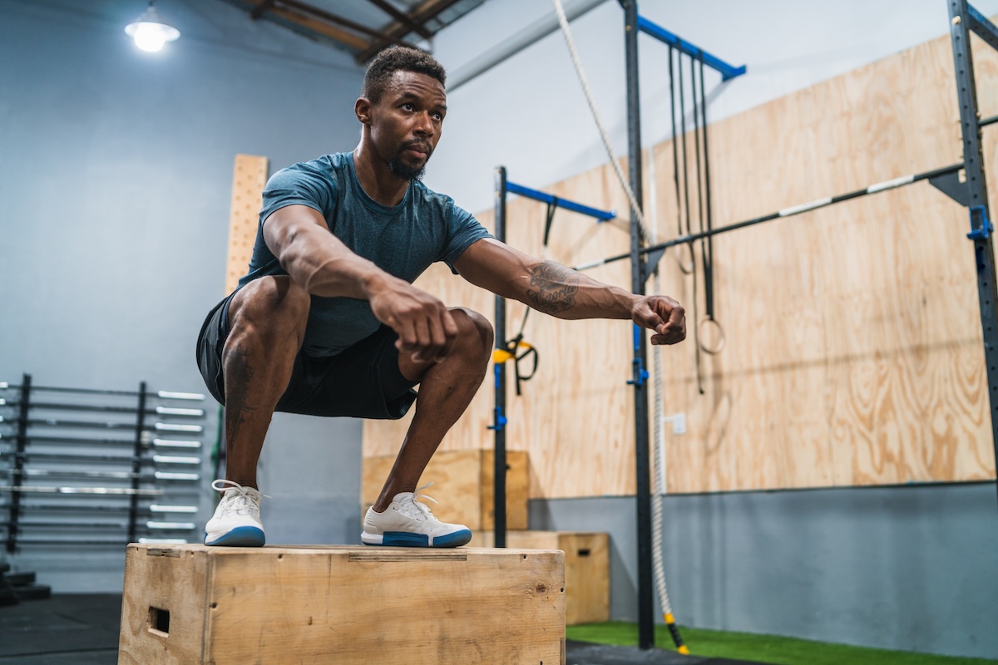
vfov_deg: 37.9
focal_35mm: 35
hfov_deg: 54.4
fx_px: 970
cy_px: 332
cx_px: 499
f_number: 2.2
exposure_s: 1/80
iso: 400
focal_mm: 35
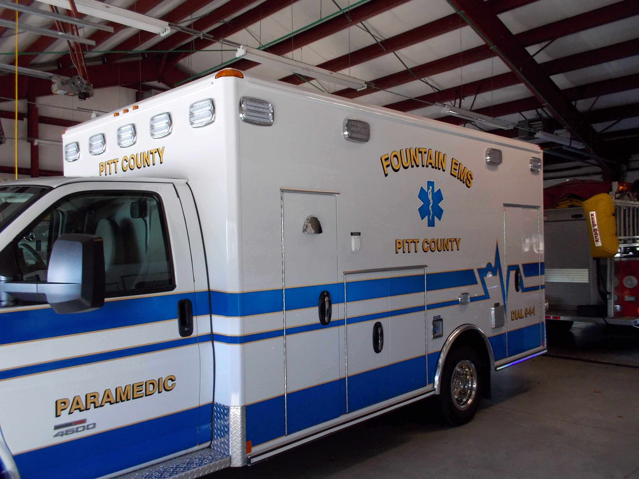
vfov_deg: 48.2
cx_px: 320
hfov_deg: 61.7
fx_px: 535
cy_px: 240
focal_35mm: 29
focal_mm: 4.1
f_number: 3.3
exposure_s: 1/30
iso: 200
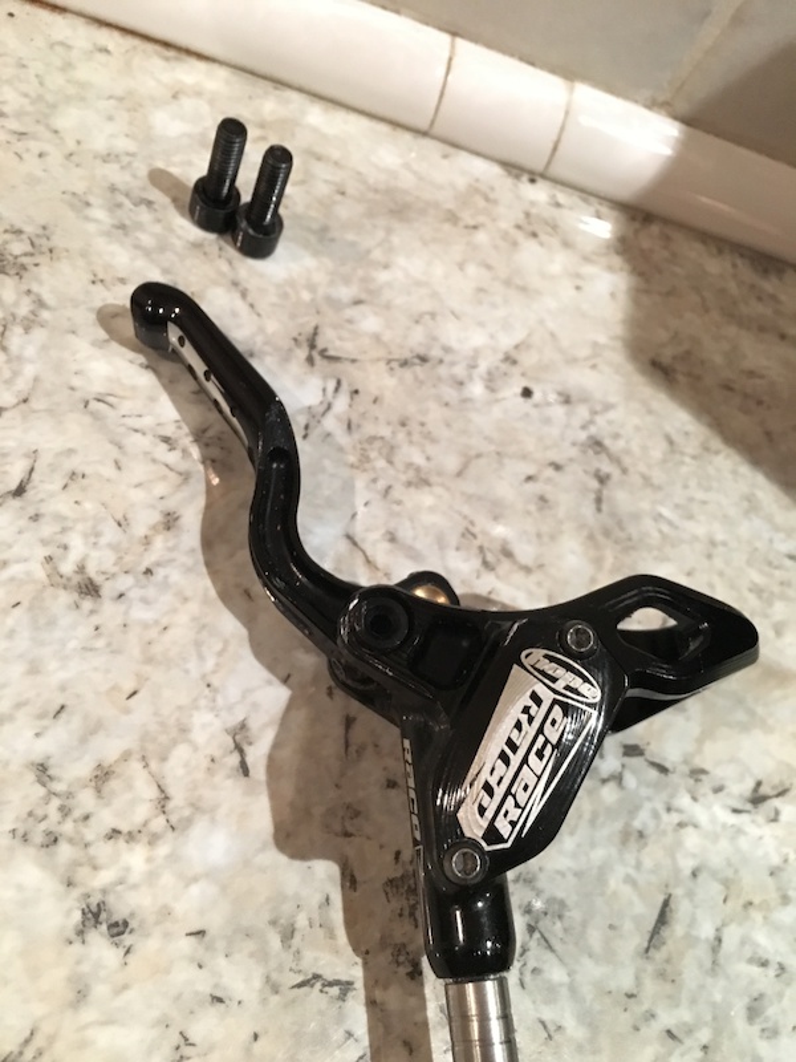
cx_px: 398
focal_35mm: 29
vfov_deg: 61.7
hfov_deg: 48.2
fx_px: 889
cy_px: 531
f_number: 2.2
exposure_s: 1/17
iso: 320
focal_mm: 4.15
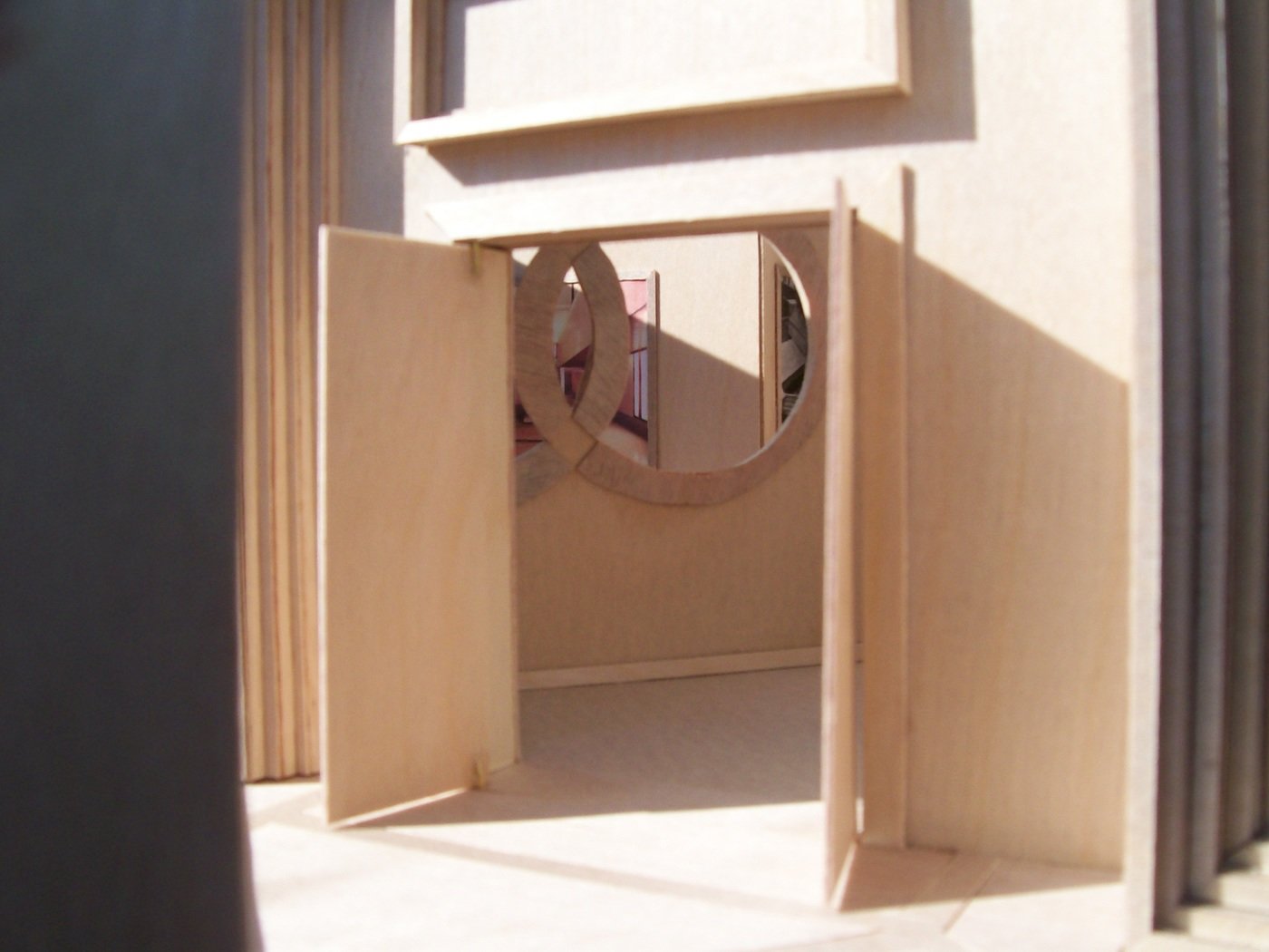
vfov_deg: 39.7
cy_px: 476
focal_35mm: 36
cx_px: 634
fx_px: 1320
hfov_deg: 51.4
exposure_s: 1/620
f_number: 4.8
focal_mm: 6
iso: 80
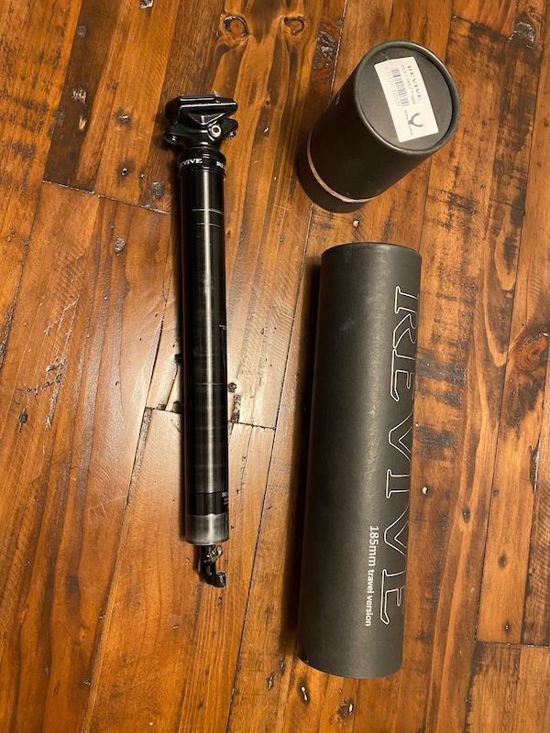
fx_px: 551
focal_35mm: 26
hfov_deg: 53.1
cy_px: 366
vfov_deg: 67.3
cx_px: 275
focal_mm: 4.25
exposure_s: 1/40
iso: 500
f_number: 1.8
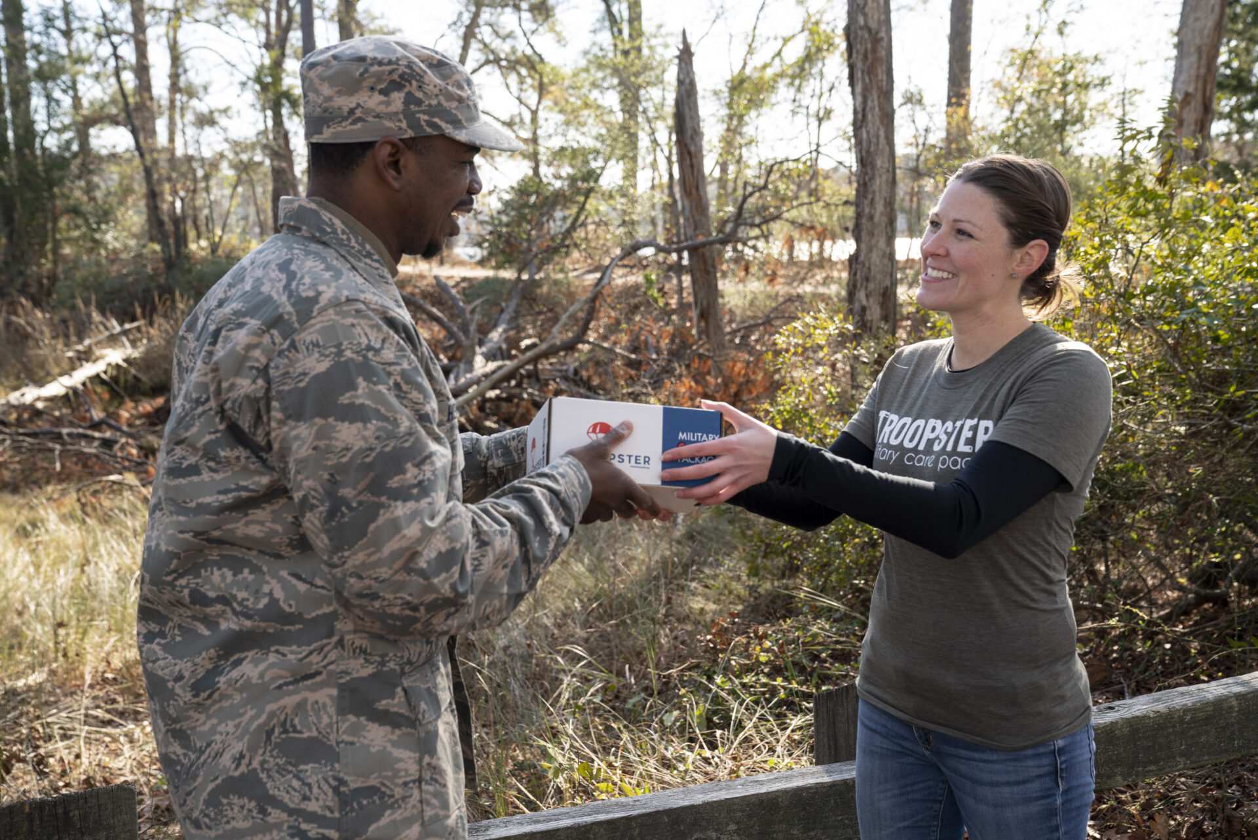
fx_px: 1433
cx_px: 629
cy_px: 420
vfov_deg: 32.6
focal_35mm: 41
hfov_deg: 47.4
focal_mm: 41
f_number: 5
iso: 400
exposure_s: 1/320
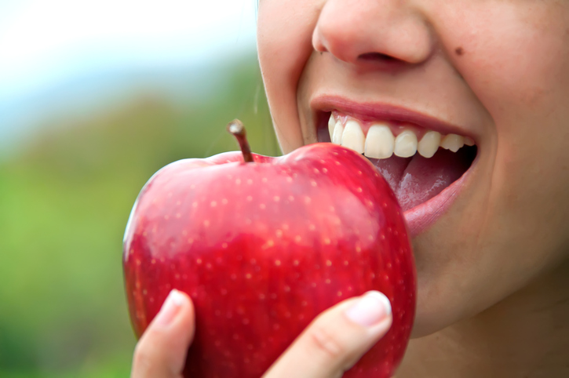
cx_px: 284
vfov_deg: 4.6
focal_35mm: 300
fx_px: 4737
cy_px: 189
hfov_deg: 6.9
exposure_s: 1/180
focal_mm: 200
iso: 640
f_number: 6.7
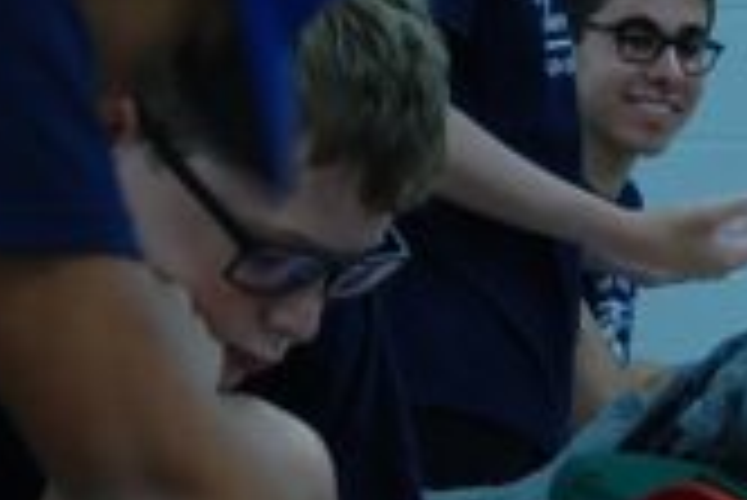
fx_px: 5941
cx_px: 360
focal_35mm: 286
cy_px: 498
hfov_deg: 7.2
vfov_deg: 4.8
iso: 200
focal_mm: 31
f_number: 8
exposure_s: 1/8
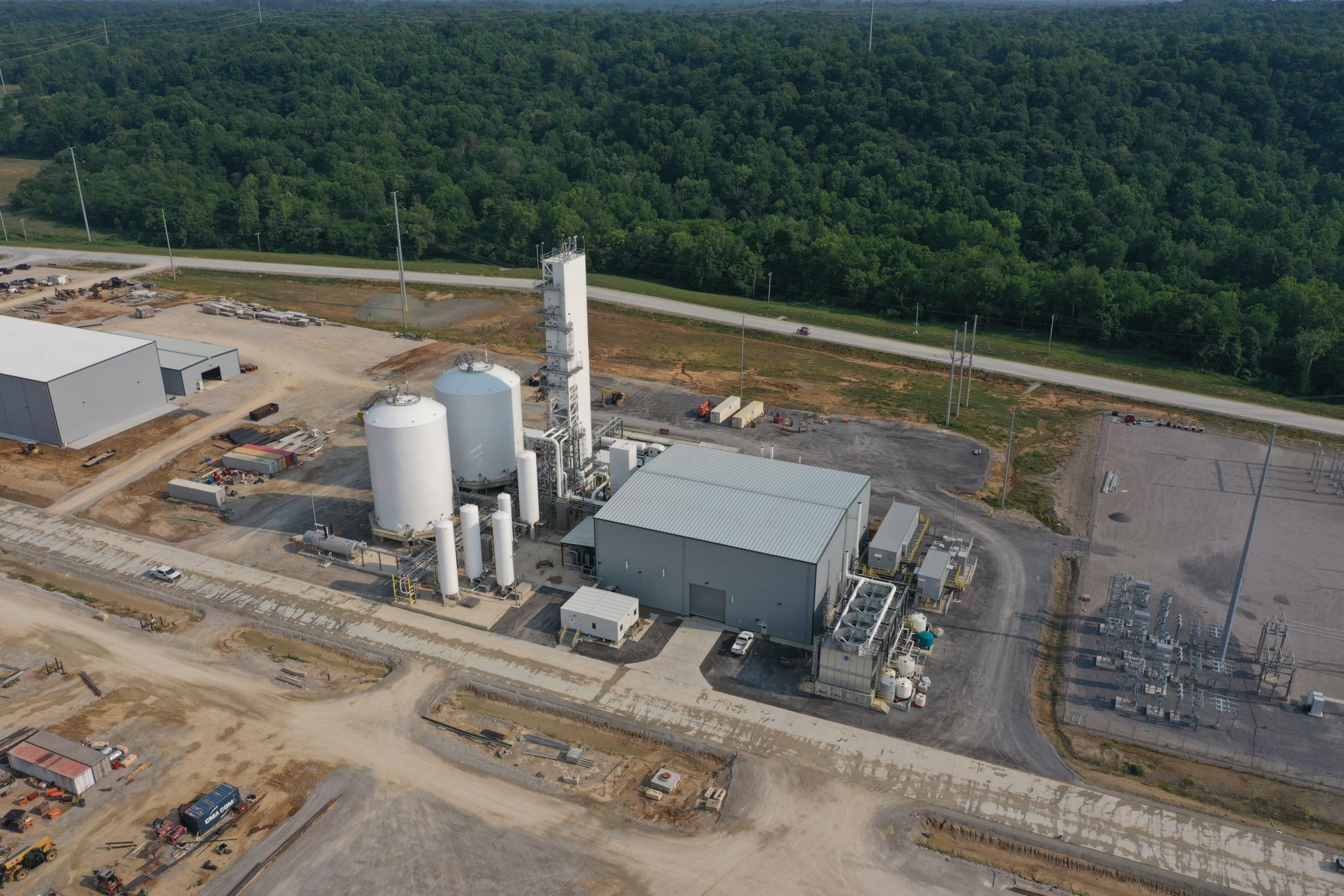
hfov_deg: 65.5
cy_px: 448
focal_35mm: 28
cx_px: 672
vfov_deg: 46.4
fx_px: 1045
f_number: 6.3
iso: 100
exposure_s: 1/640
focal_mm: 10.26
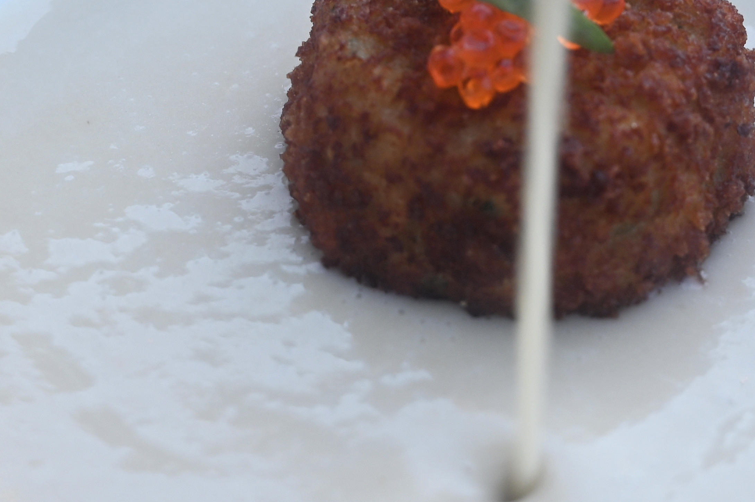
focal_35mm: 117
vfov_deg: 11.5
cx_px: 584
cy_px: -77
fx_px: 2452
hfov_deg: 17.4
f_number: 5.6
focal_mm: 42
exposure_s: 1/80
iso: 200
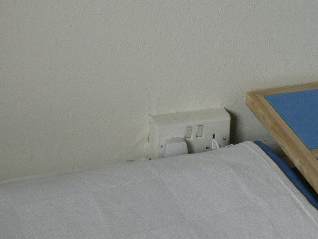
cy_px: 180
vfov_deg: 17.3
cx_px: 323
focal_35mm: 85
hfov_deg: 22.1
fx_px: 781
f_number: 3.2
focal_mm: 7.4
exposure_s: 1/160
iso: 200
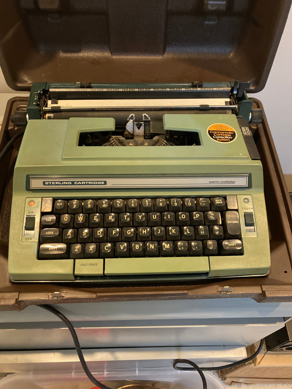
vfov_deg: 63.4
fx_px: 315
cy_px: 194
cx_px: 146
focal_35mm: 28
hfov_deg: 49.7
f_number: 1.8
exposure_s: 1/30
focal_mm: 3.99
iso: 500
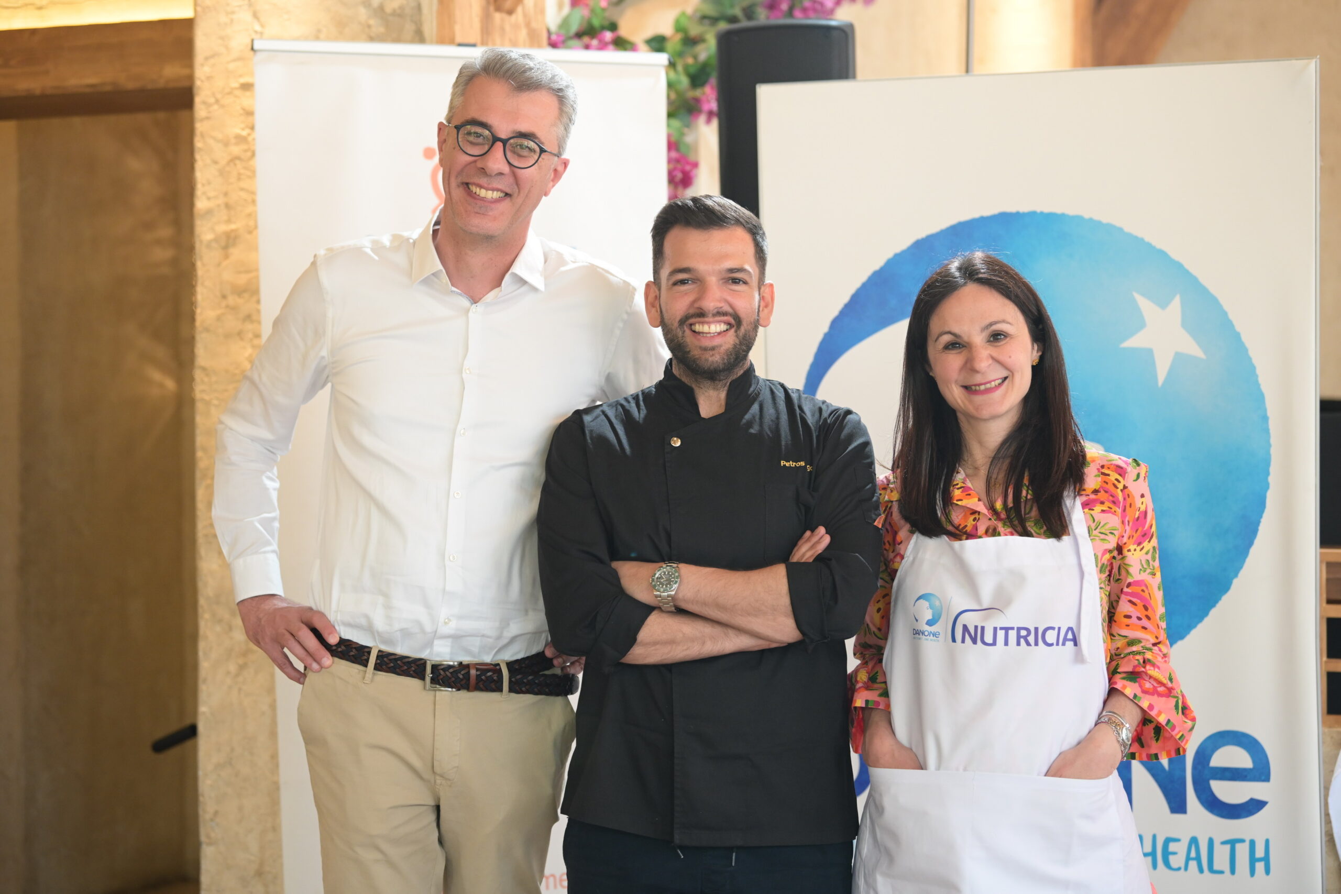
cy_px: 447
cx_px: 670
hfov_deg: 28.8
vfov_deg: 19.5
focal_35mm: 70
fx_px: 2607
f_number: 3.2
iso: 1600
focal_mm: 70
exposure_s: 1/200
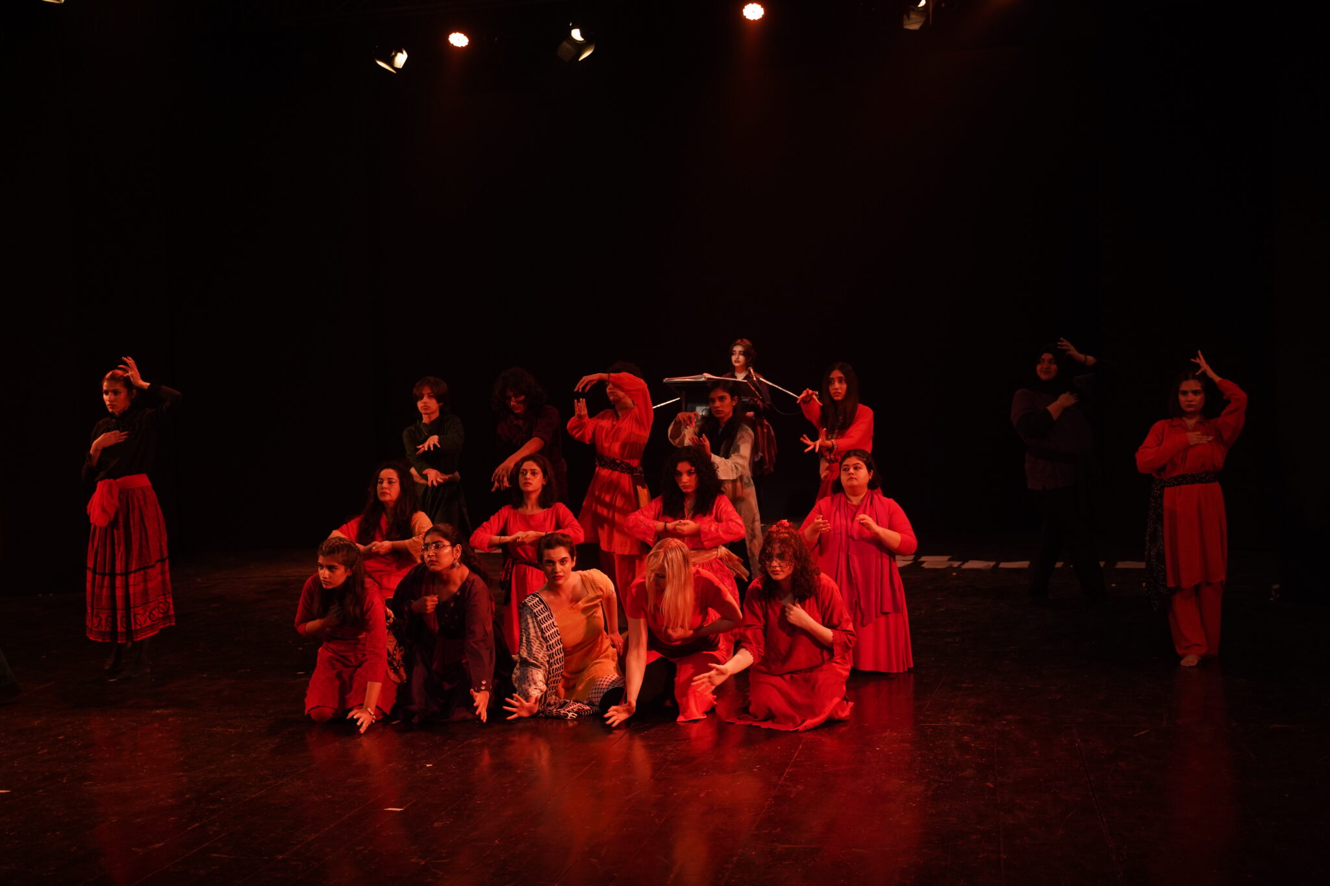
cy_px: 443
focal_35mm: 44
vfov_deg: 30.5
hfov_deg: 44.5
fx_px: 1625
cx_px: 665
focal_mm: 44
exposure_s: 1/200
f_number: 2.8
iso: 2000
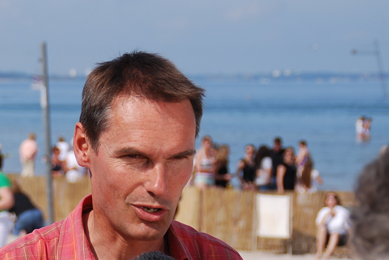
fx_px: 2088
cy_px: 190
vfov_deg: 7.1
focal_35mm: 193
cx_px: 57
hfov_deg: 10.6
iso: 100
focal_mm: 70
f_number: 5.6
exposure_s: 1/500
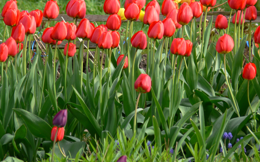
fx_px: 3345
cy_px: 60
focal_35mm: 472
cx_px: 126
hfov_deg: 4.5
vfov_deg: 2.8
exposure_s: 1/125
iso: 80
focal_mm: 88.8
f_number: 4.5
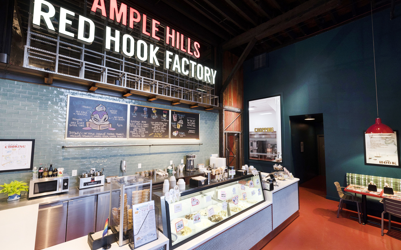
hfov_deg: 101.5
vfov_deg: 74.8
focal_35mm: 15
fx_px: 164
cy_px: 127
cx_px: 204
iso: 640
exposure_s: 1/40
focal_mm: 14
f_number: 5.6
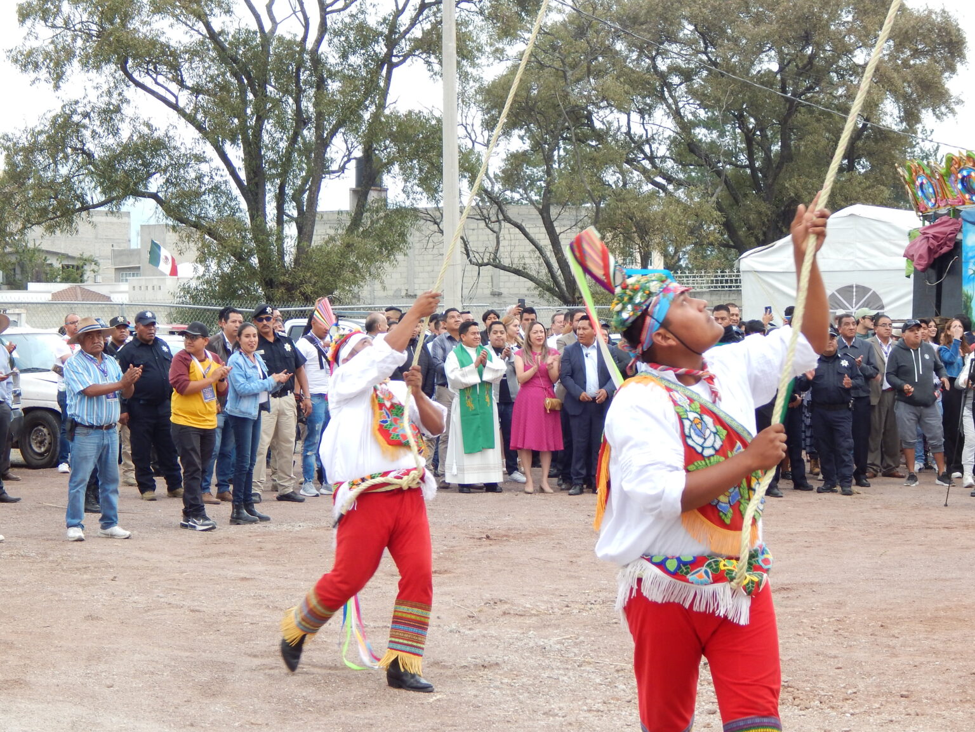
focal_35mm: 85
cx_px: 488
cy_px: 366
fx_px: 2394
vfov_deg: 17.4
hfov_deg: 23.0
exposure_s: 1/80
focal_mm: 15.3
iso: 125
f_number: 4.3
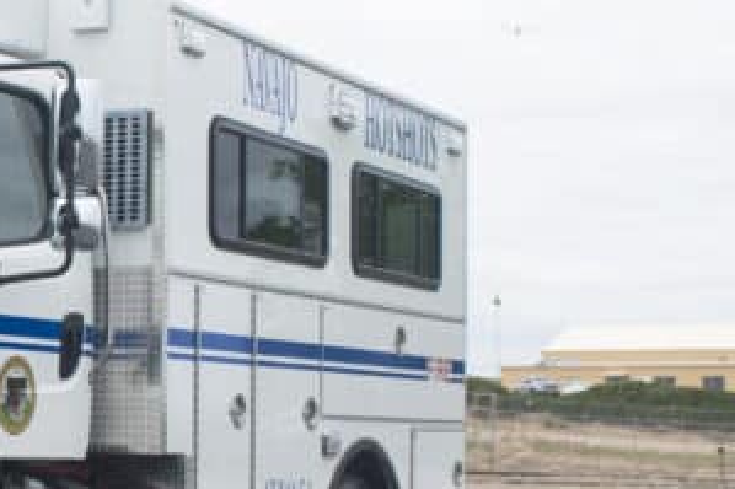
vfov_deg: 14.1
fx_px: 1965
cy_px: 374
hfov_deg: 19.8
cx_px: -167
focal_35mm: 96
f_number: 6.3
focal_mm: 25
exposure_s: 1/400
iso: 100
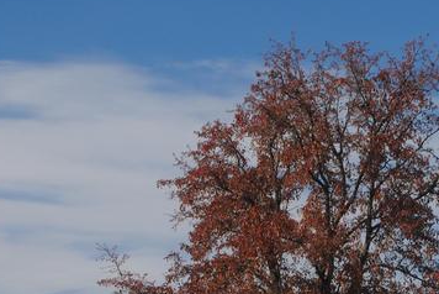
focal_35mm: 135
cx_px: 326
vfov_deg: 10.1
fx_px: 1648
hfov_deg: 15.1
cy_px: 316
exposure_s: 1/320
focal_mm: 32
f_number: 9
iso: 100
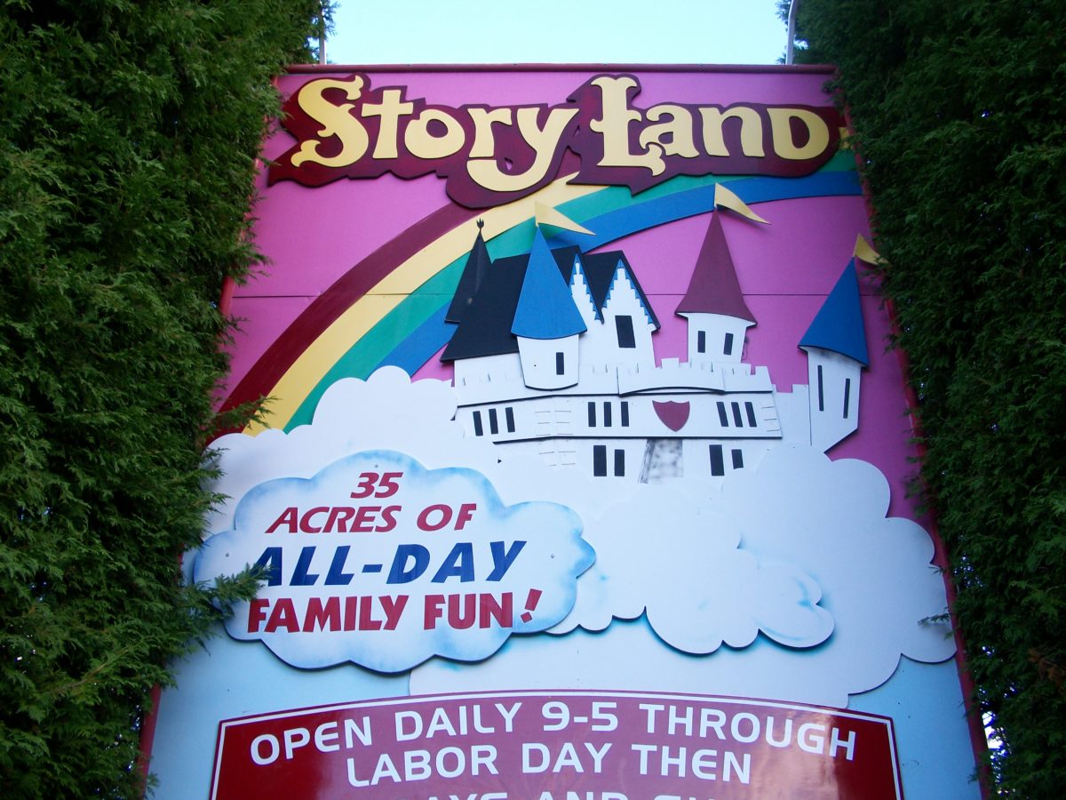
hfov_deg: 52.6
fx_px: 1078
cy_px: 400
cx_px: 533
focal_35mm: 35
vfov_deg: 40.7
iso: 80
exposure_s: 1/100
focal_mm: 6.3
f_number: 3.1
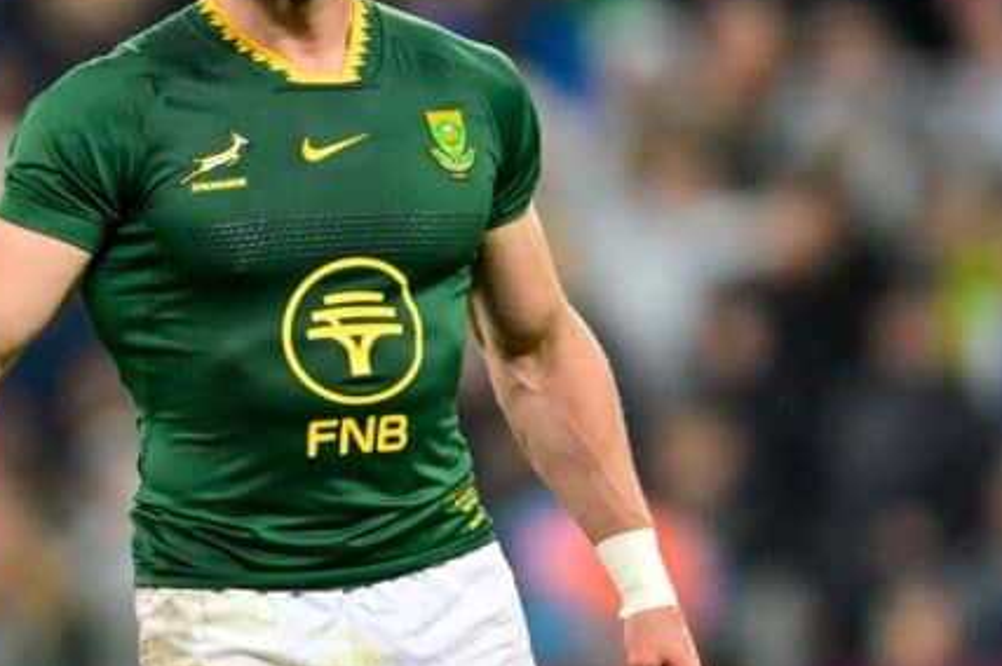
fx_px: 20024
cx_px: 268
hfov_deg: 2.9
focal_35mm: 720
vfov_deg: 1.9
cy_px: 227
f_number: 2.8
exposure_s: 1/1600
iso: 1600
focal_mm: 400
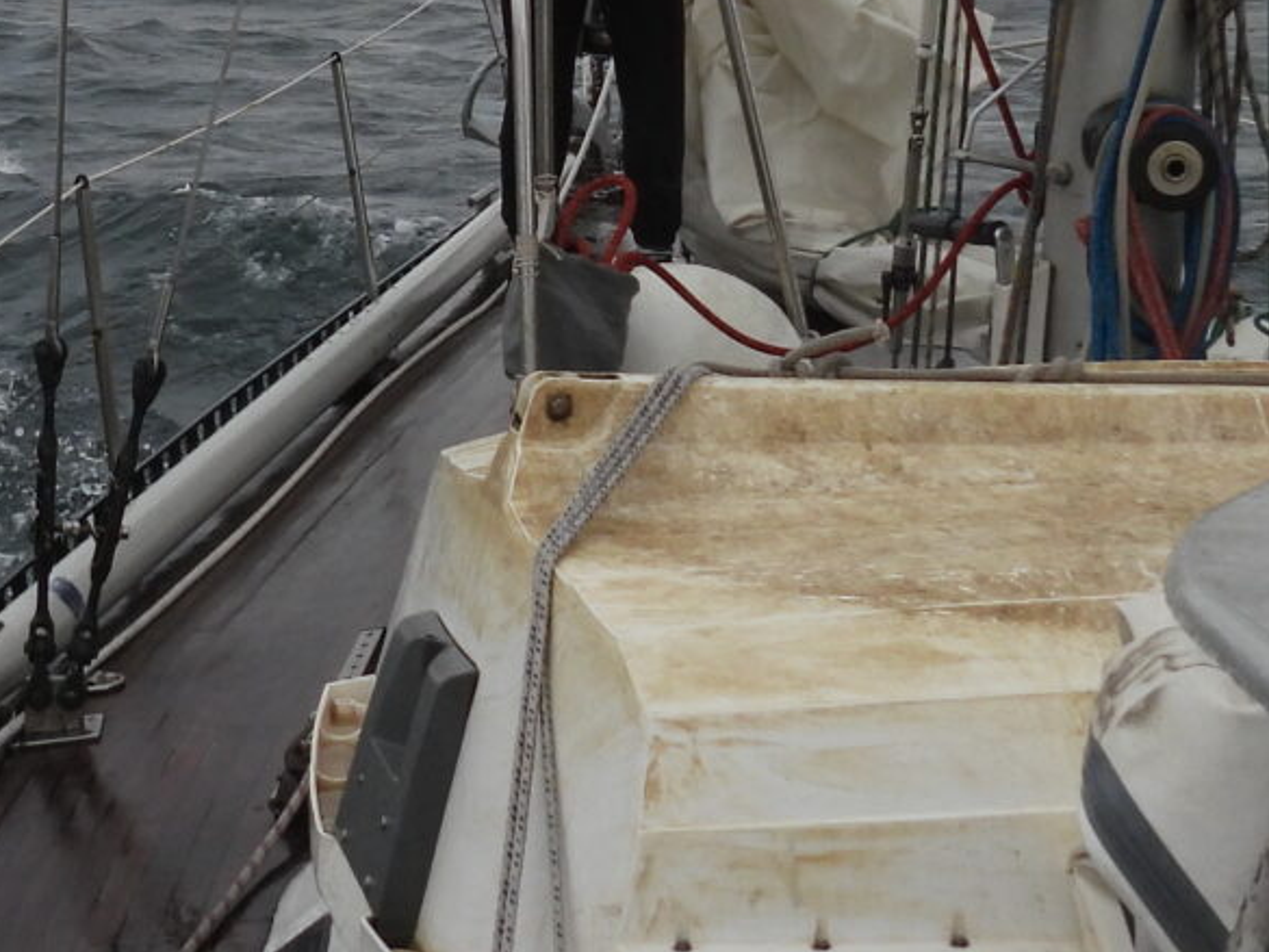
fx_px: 3080
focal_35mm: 84
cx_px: 126
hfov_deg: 22.7
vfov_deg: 17.1
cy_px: -69
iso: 100
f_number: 2.8
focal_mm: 4.3
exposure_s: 1/640
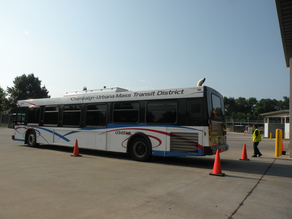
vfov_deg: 51.4
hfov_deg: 65.3
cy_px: 110
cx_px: 146
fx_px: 228
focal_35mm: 27
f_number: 7.1
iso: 64
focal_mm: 4.7
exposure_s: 1/314
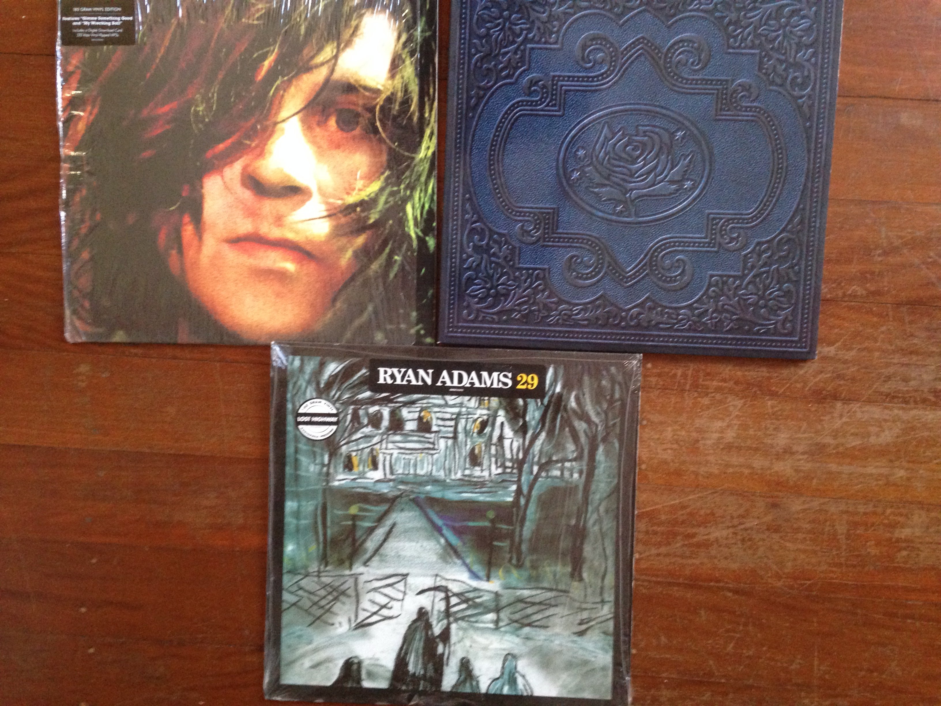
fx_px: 897
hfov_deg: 55.4
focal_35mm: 33
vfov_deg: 42.9
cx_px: 470
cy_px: 353
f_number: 2.4
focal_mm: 4.12
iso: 320
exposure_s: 1/17
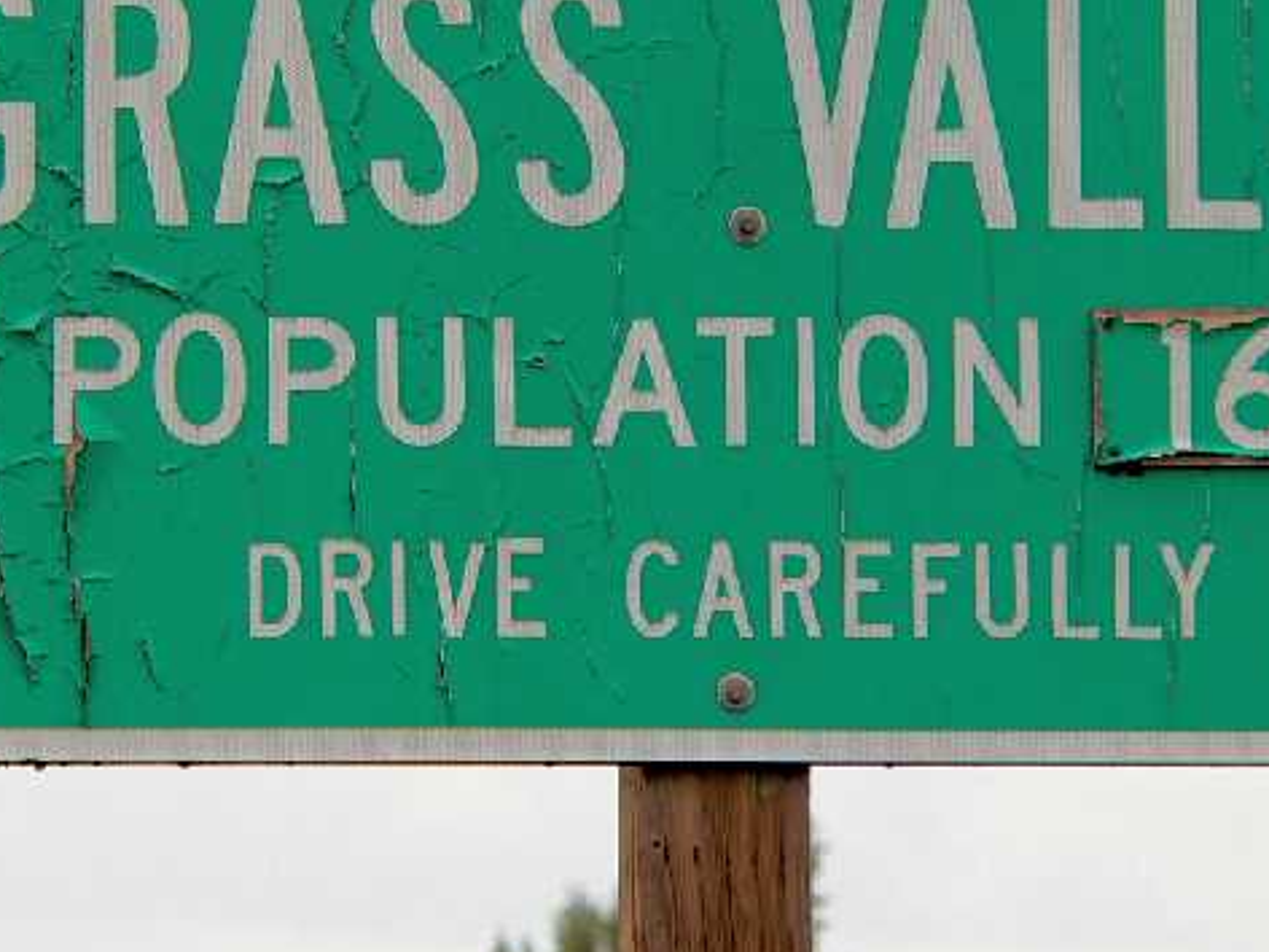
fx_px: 18403
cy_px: 328
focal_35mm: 502
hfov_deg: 3.9
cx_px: 694
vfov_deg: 3.0
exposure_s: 1/250
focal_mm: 49.2
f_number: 4
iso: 80
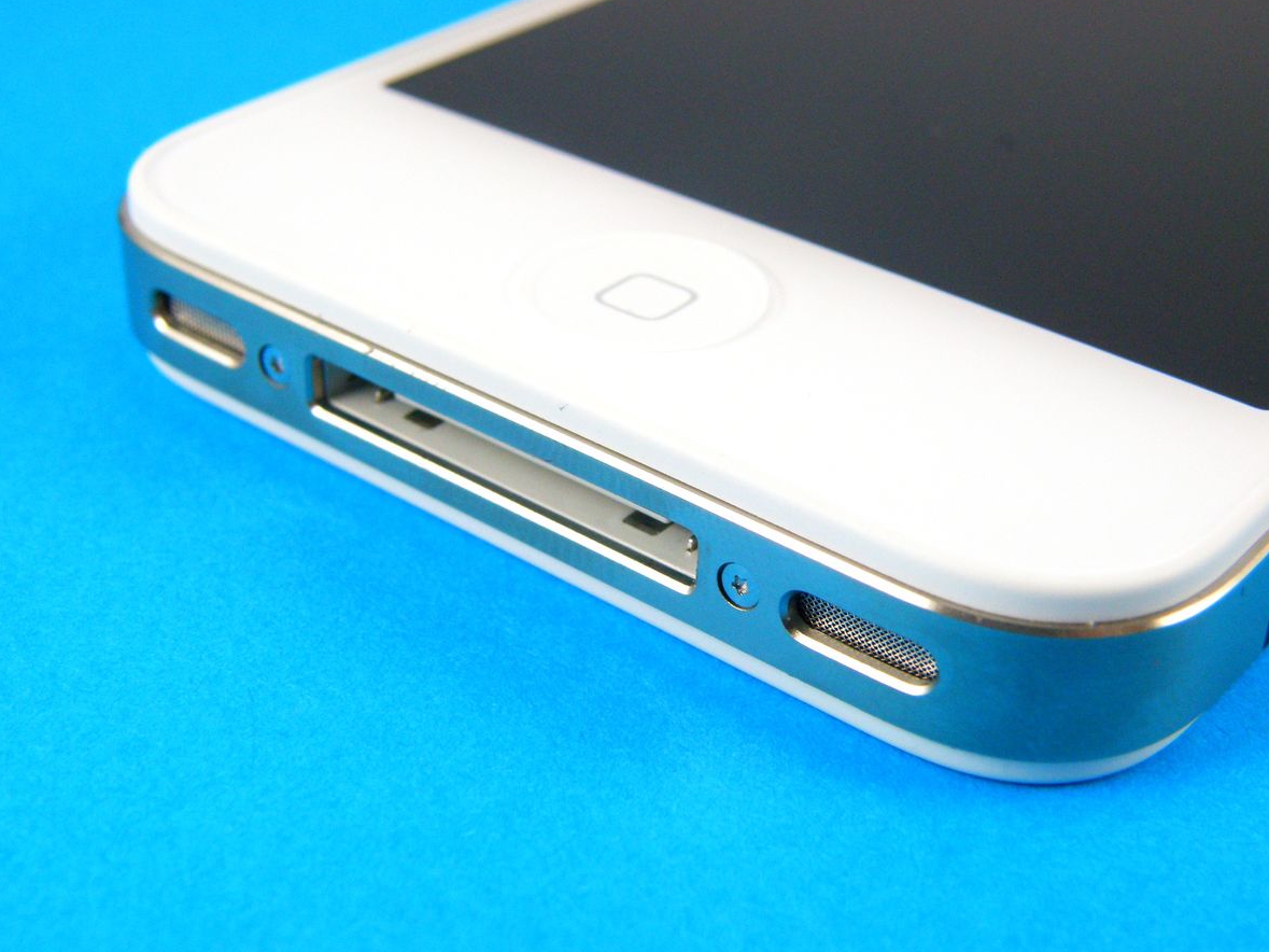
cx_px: 630
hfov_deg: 34.4
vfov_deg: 26.1
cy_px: 474
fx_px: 2053
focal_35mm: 56
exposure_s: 1/80
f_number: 5.6
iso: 200
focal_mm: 9.77
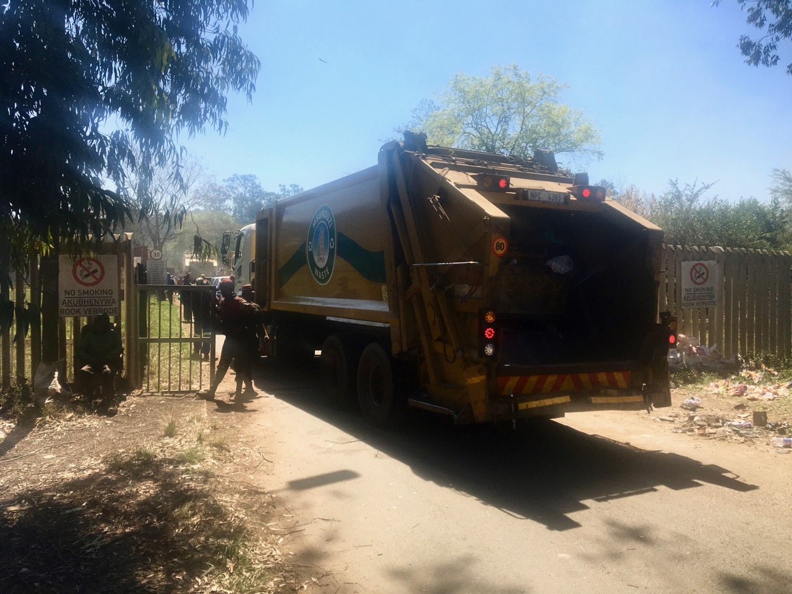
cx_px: 396
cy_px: 297
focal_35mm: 29
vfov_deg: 48.2
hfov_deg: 61.7
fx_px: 664
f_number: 2.2
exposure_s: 1/1451
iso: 25
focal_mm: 4.15
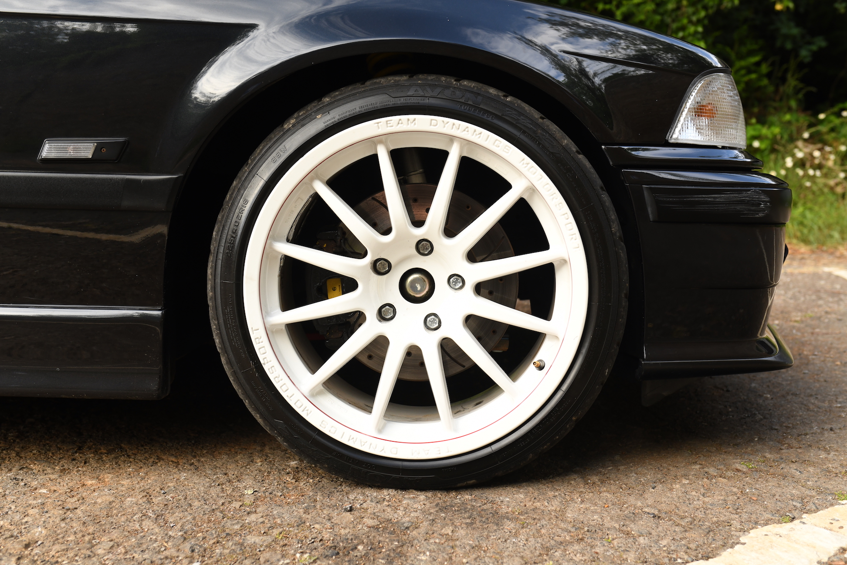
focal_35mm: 36
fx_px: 847
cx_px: 419
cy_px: 276
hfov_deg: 53.1
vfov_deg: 36.9
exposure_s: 1/100
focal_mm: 35
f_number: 5
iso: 400
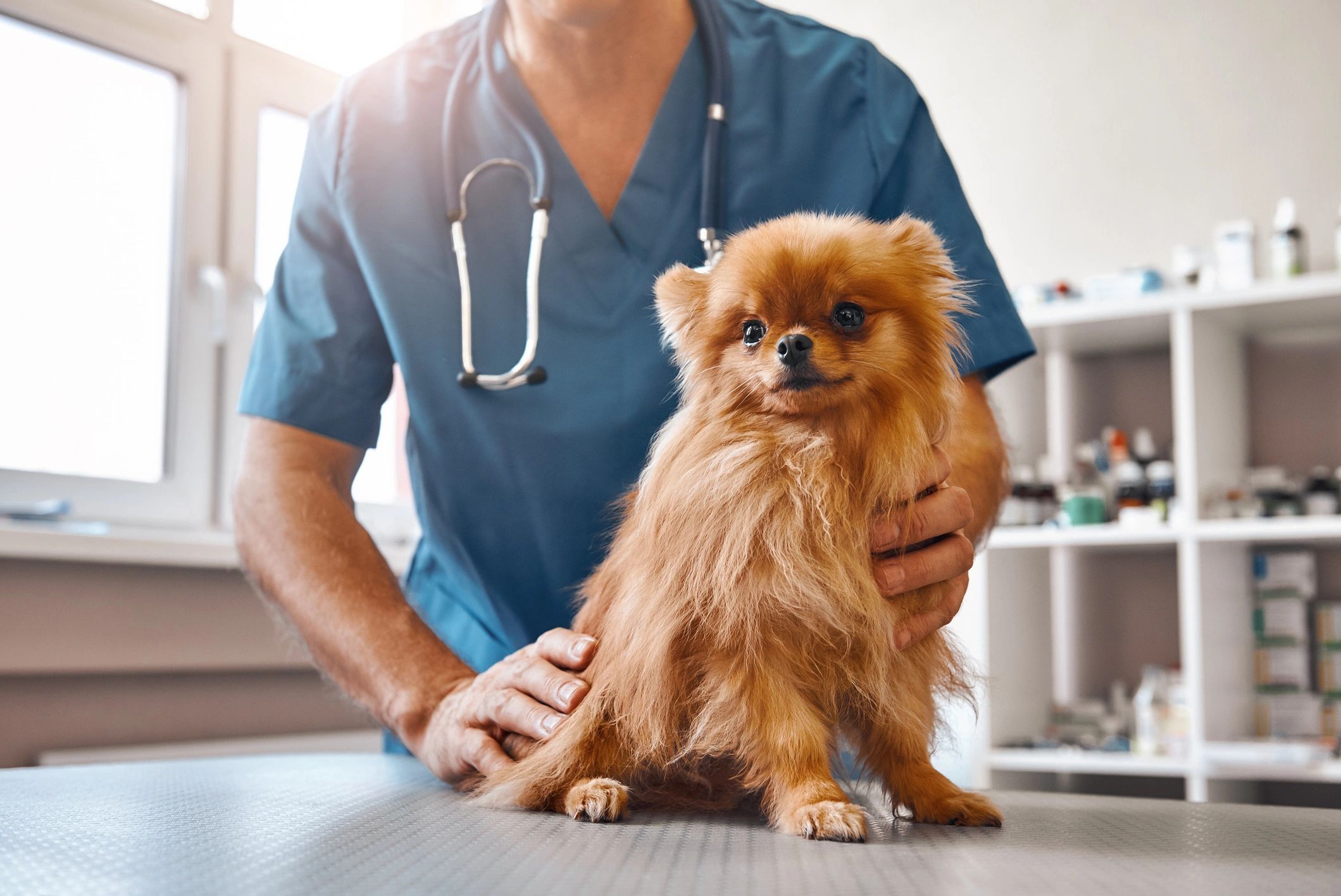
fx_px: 1677
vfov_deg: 29.9
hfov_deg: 43.6
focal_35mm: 45
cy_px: 448
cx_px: 670
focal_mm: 45
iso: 500
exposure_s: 1/100
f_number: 4
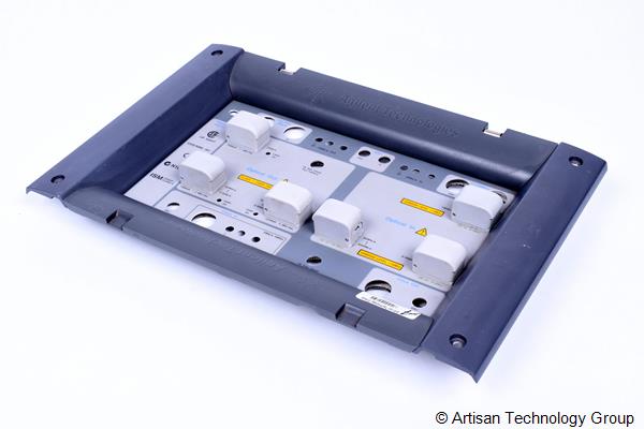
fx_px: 859
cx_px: 322
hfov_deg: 41.1
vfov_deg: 28.1
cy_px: 214
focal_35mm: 48
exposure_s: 1/200
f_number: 13
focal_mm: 32
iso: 200
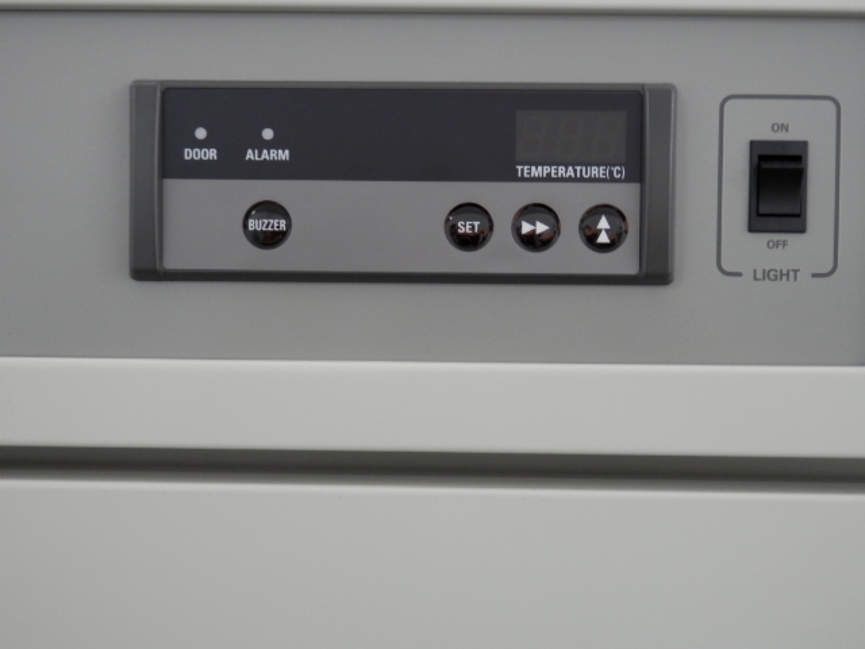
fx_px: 925
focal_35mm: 37
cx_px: 432
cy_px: 324
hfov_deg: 50.1
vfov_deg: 38.7
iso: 200
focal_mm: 6.6
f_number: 3.6
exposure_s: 1/10
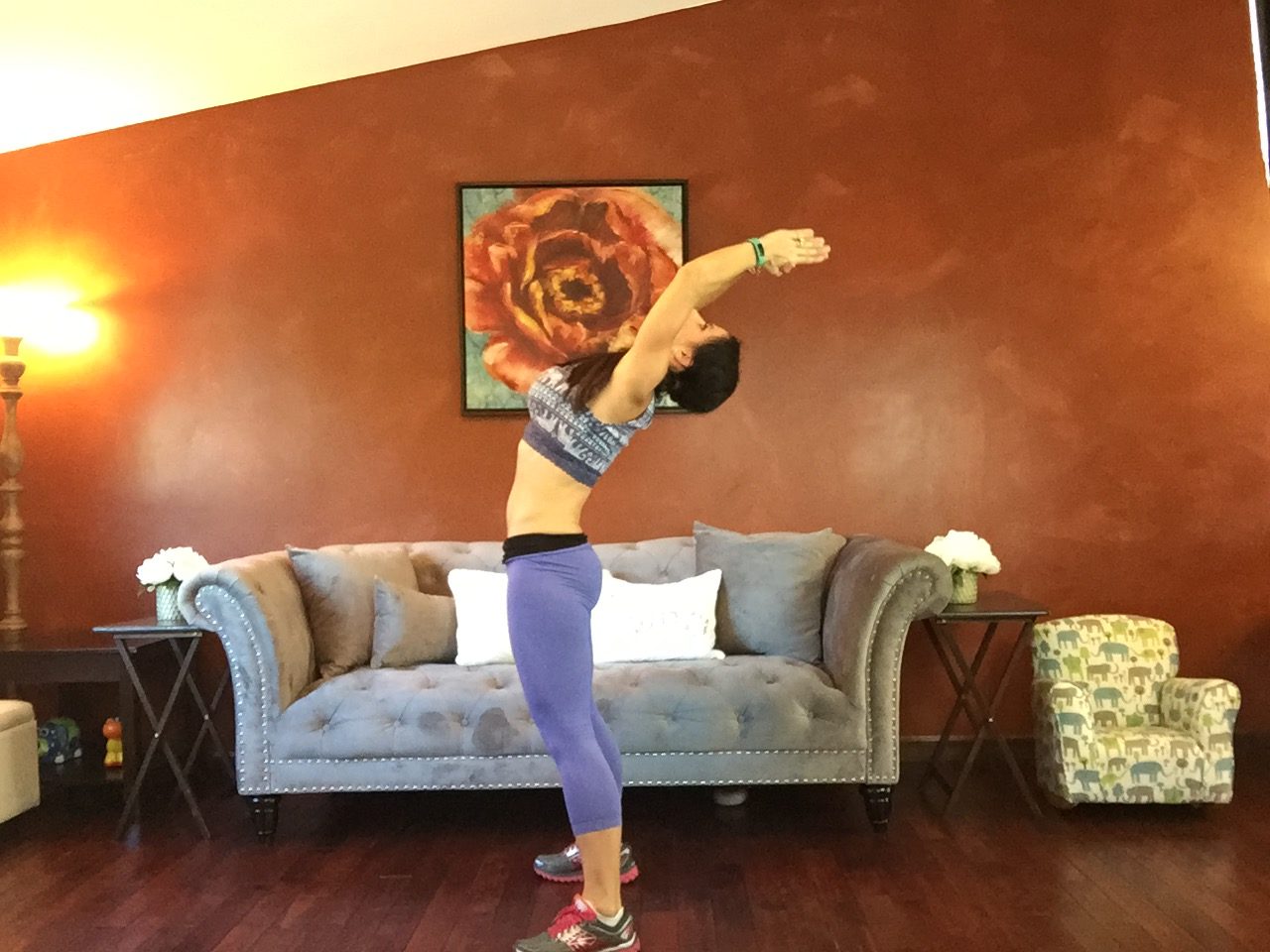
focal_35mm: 31
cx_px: 635
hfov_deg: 58.4
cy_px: 476
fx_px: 1137
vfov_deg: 45.4
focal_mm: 2.65
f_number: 2.2
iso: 250
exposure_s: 1/30
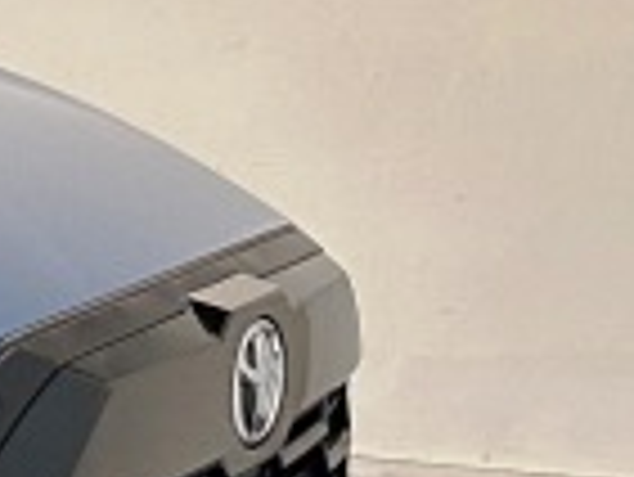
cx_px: -1367
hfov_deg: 8.9
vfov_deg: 8.5
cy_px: 468
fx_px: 3190
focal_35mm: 174
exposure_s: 1/60
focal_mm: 6.86
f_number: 1.78
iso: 250
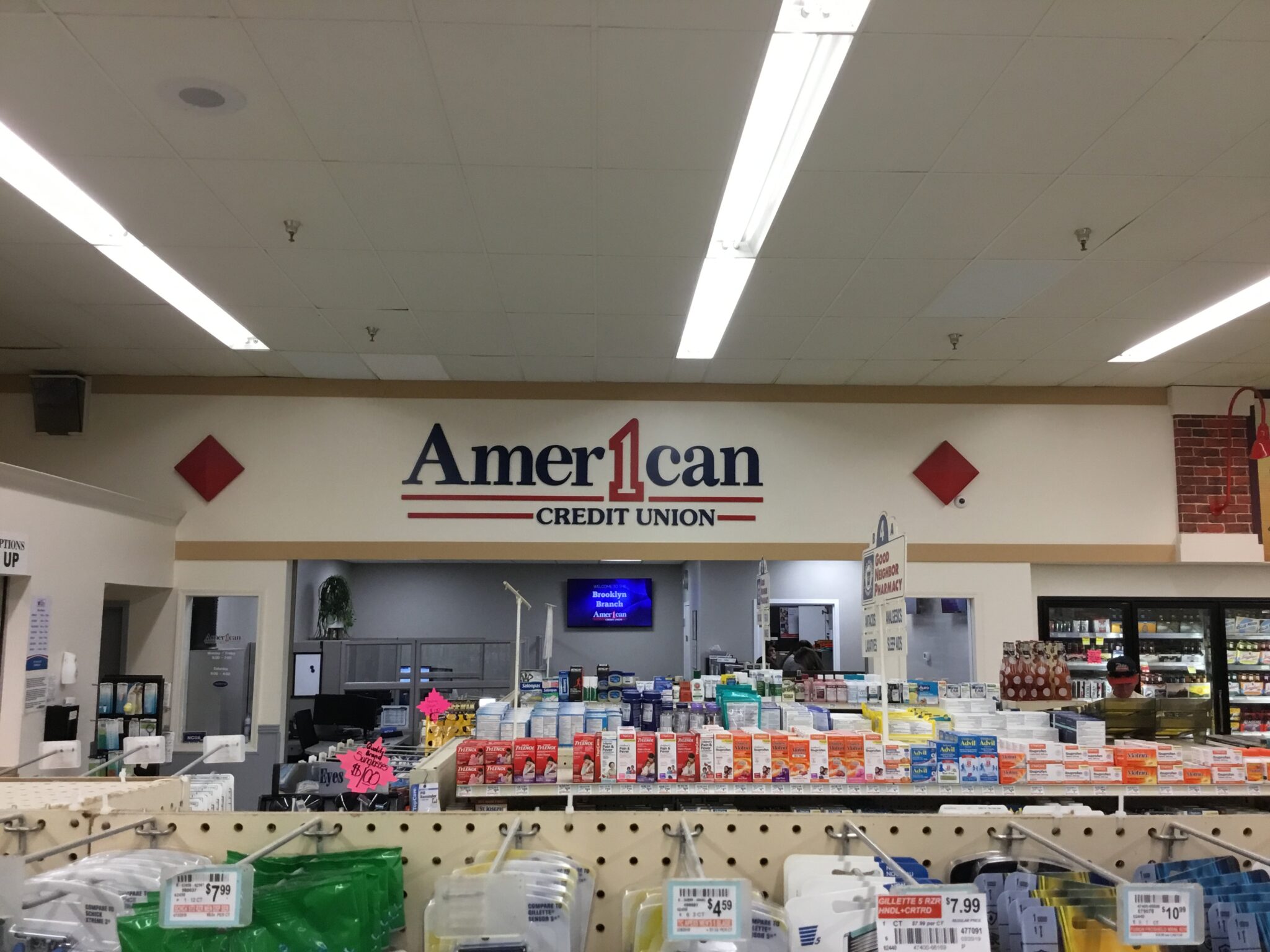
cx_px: 635
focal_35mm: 31
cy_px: 476
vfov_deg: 45.4
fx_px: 1137
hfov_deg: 58.4
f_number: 2.4
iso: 40
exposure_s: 1/30
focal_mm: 3.3
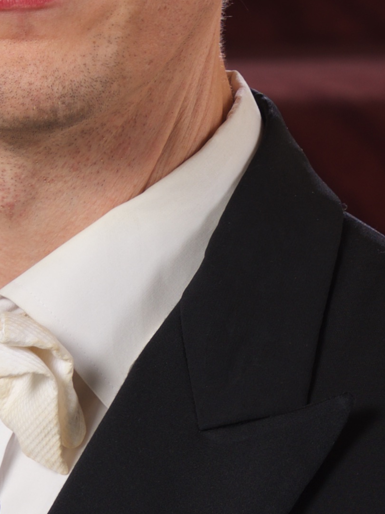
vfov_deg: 2.5
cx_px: -24
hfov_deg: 1.9
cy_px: 747
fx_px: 11671
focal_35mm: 787
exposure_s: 1/60
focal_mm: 120
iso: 100
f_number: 8
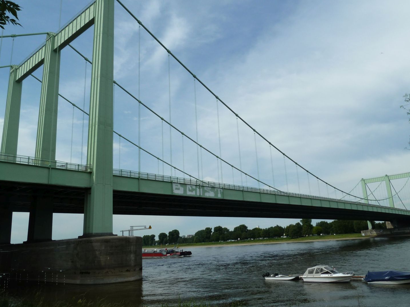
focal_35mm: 28
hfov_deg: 63.4
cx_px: 215
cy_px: 154
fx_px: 332
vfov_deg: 49.7
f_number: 5.6
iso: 80
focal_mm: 4.1
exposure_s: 1/500
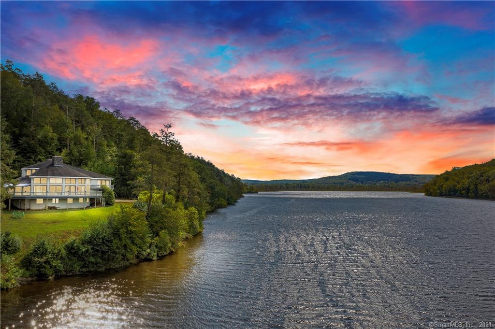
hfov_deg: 65.5
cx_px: 248
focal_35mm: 28
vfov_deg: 46.3
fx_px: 385
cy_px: 164
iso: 100
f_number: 6.3
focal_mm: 10.26
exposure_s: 1/320
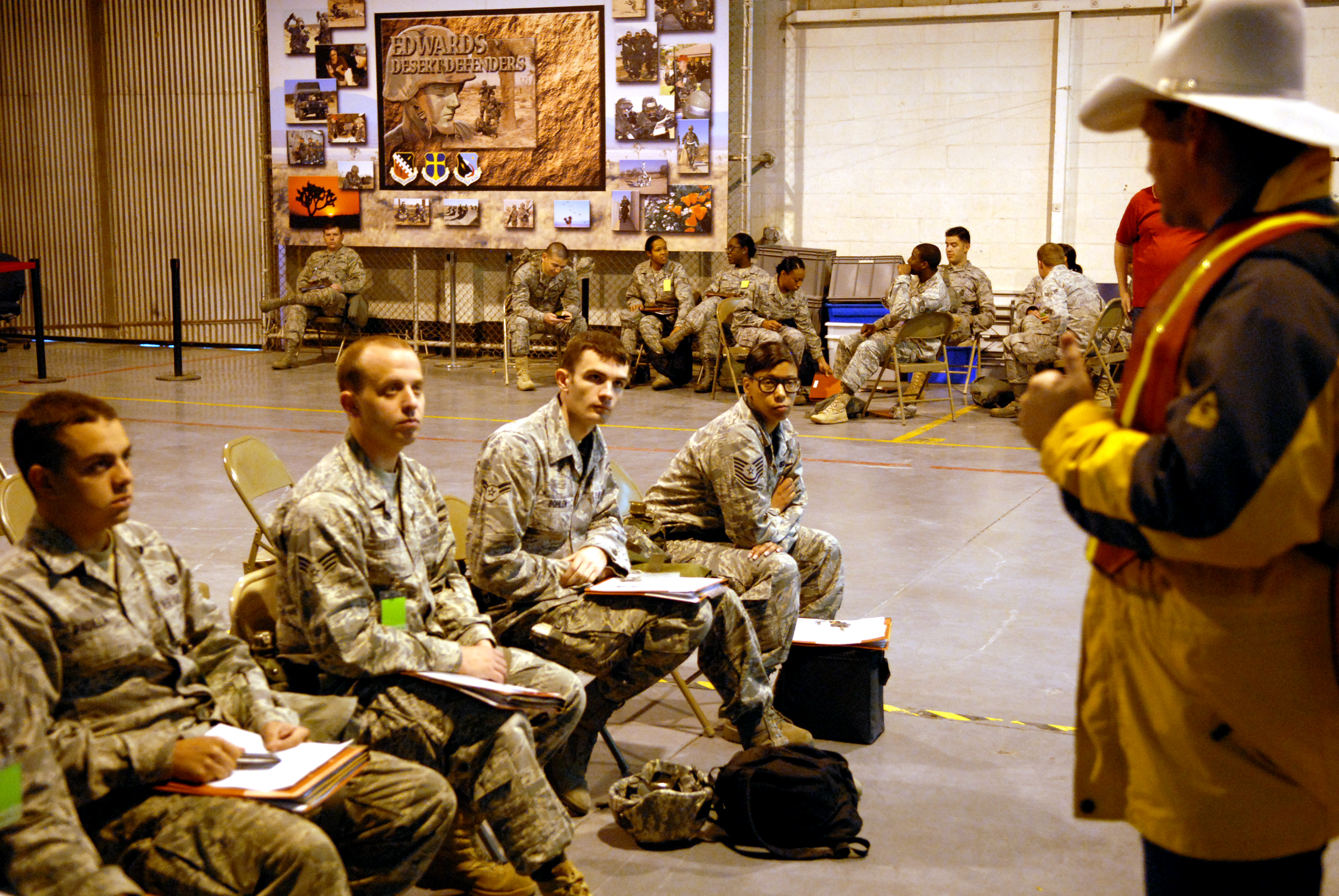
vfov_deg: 28.2
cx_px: 670
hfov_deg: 41.1
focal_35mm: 48
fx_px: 1787
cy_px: 448
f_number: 2.8
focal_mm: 32
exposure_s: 1/100
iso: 1000
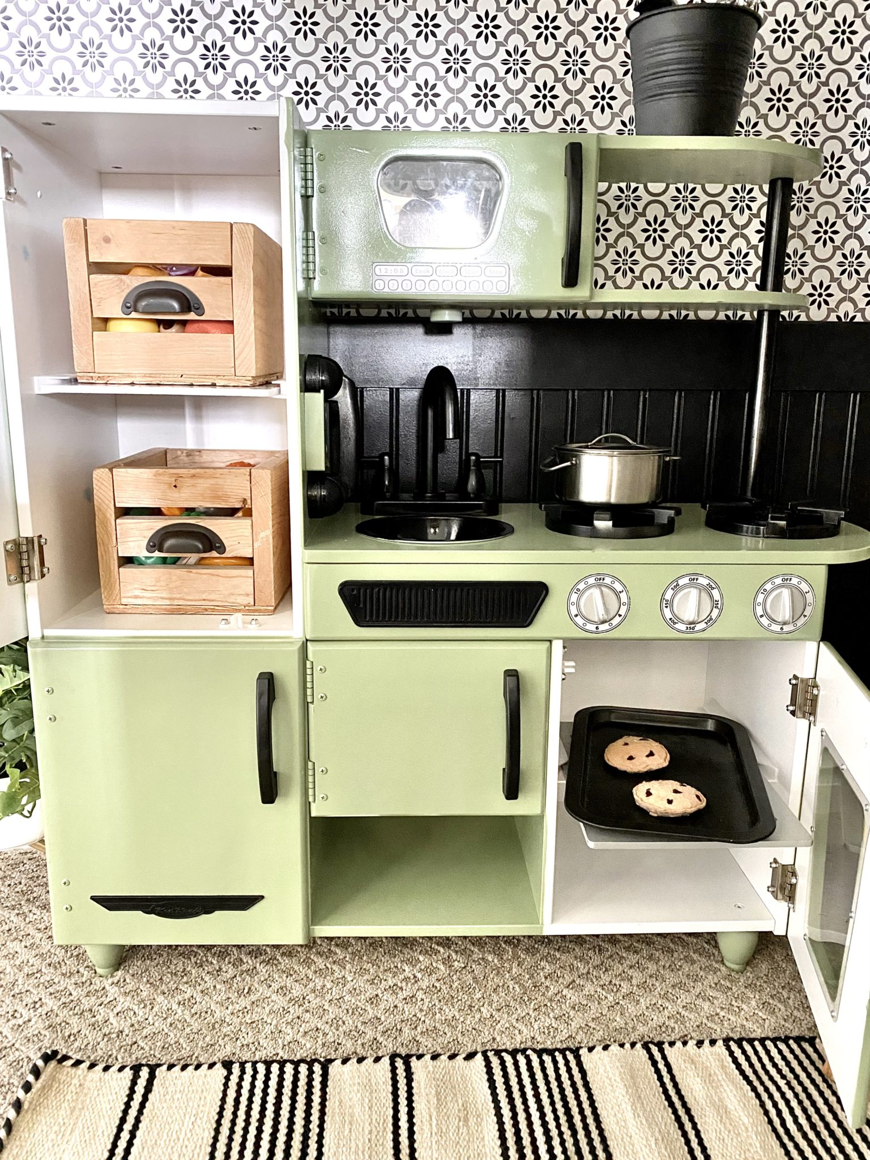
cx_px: 435
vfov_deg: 67.3
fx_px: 871
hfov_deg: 53.1
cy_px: 580
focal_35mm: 26
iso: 640
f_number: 1.8
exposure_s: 1/30
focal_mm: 4.25
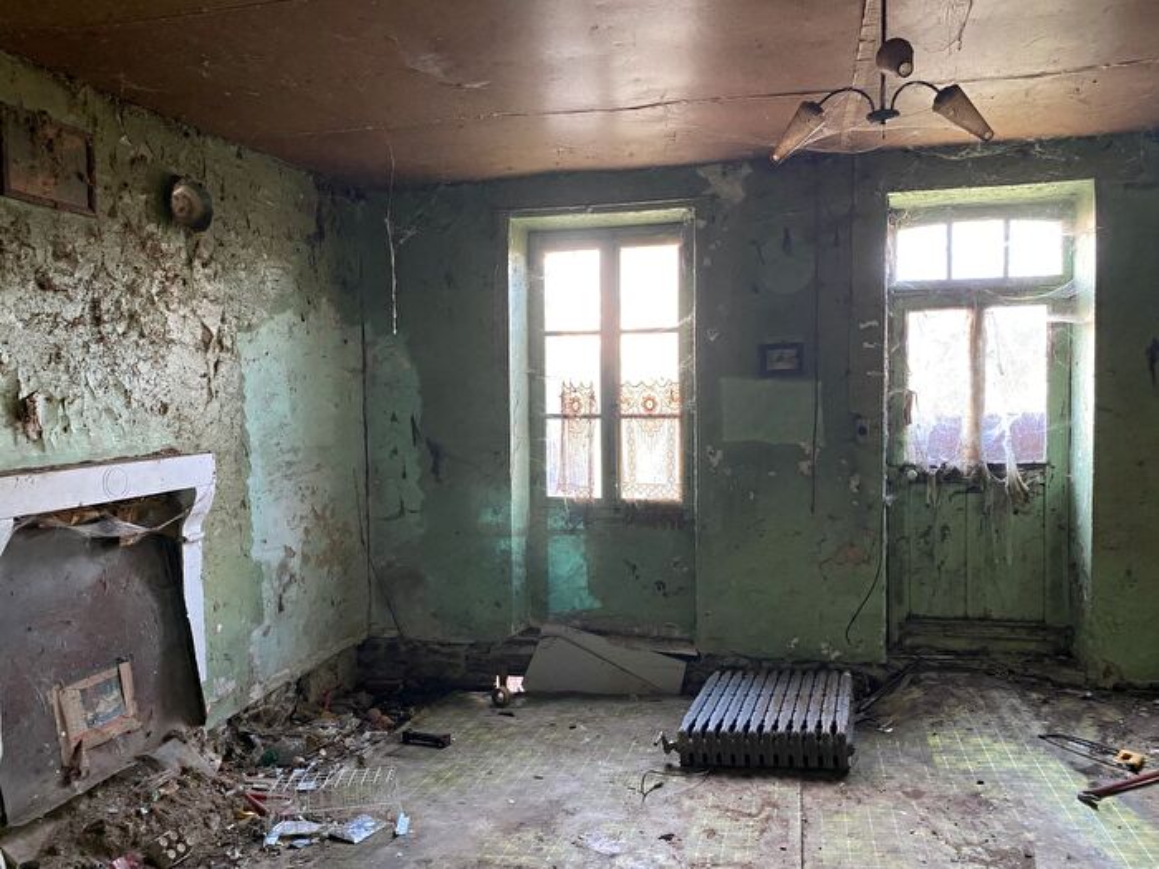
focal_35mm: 26
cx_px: 580
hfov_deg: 67.3
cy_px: 434
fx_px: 871
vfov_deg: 53.1
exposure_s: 1/35
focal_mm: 4.25
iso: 640
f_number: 1.8
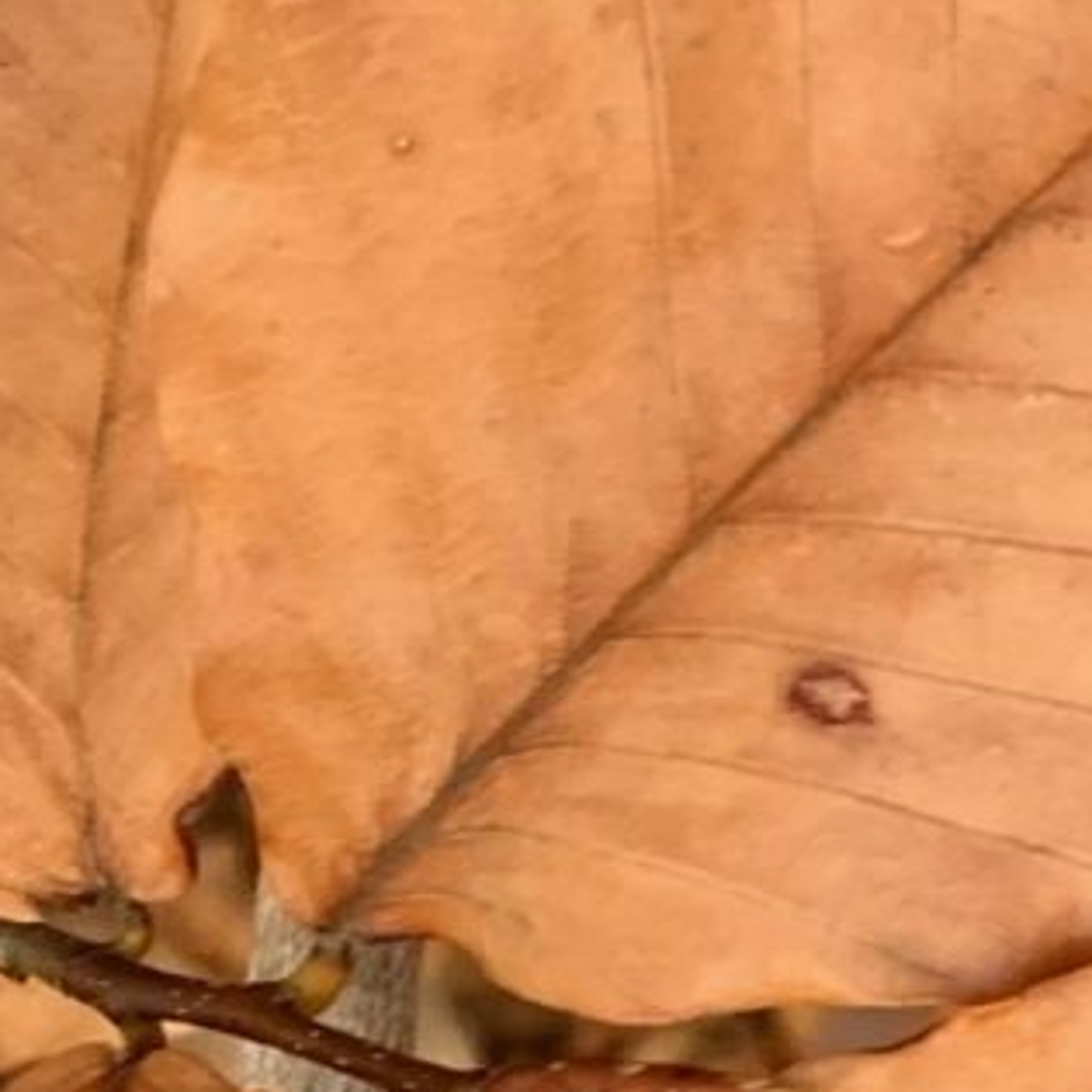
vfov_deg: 11.9
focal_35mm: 146
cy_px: 1005
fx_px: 5211
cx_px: 1477
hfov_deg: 11.6
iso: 64
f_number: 1.8
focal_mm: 4.25
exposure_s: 1/121
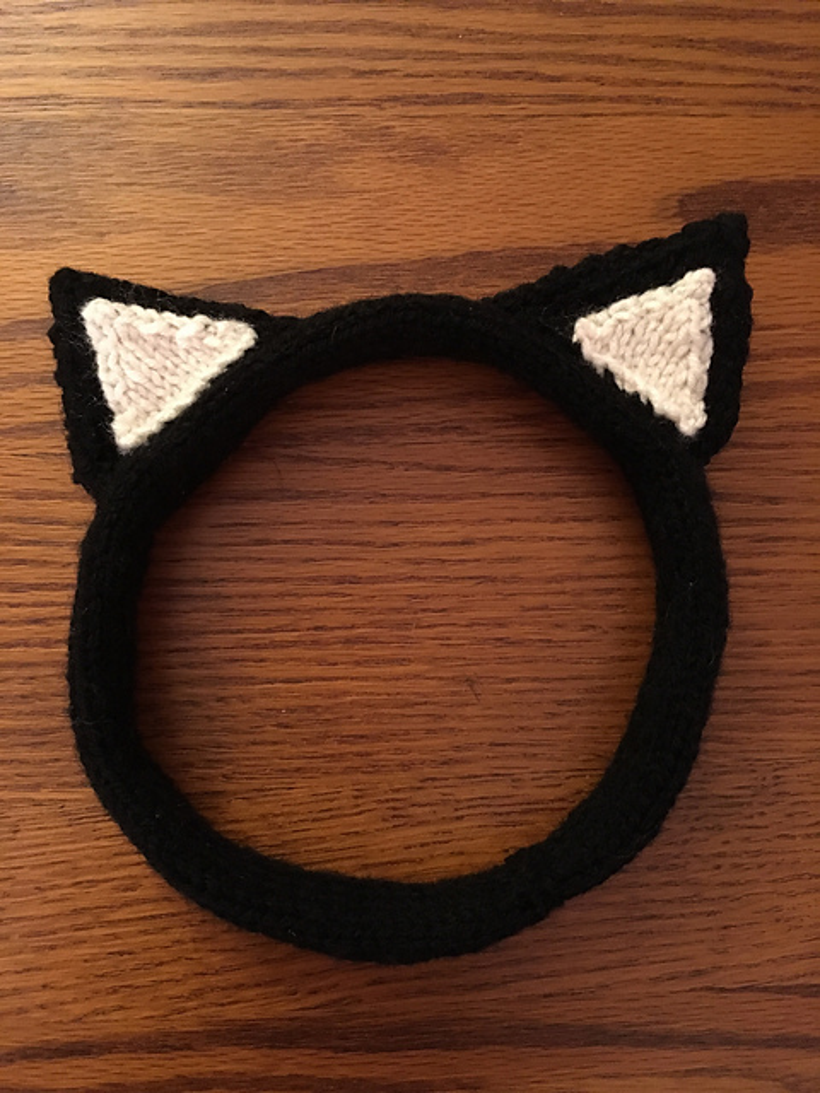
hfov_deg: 48.2
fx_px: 916
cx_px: 410
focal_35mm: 29
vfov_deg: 61.7
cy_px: 546
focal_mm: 4.15
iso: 500
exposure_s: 1/15
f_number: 2.2
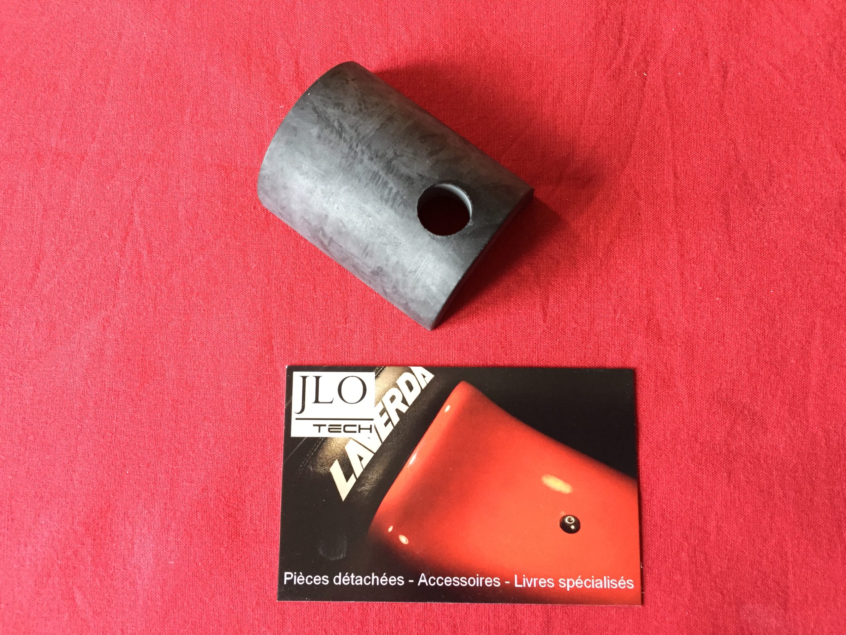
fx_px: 709
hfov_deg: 61.7
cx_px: 423
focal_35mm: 29
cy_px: 318
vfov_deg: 48.2
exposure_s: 1/20
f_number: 2.2
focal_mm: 4.15
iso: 250
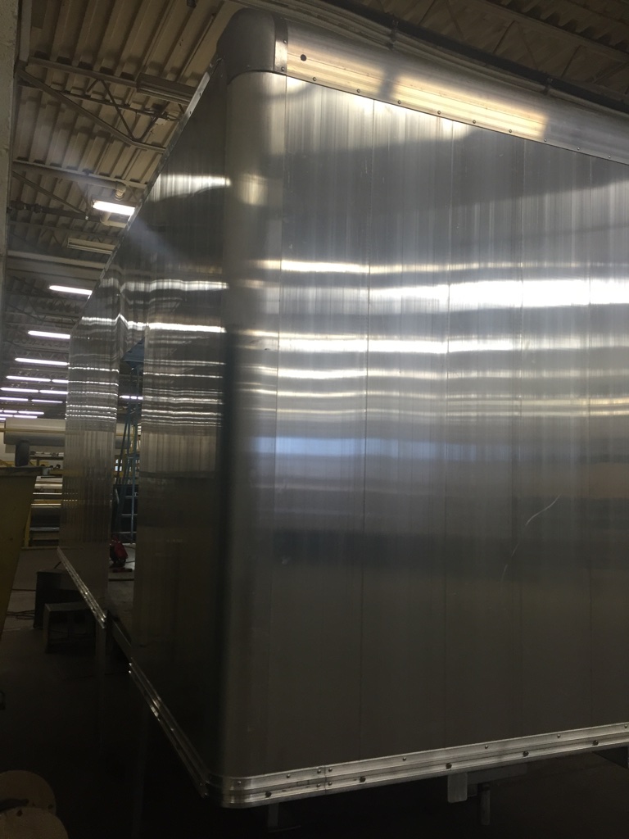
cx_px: 314
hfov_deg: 48.2
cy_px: 420
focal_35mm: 29
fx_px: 703
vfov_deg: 61.7
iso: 40
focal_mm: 4.15
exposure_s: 1/30
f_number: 2.2
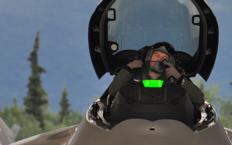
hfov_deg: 2.7
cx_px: 177
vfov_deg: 1.7
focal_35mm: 769
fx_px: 4863
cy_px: 125
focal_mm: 170
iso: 500
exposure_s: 1/200
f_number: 5.6
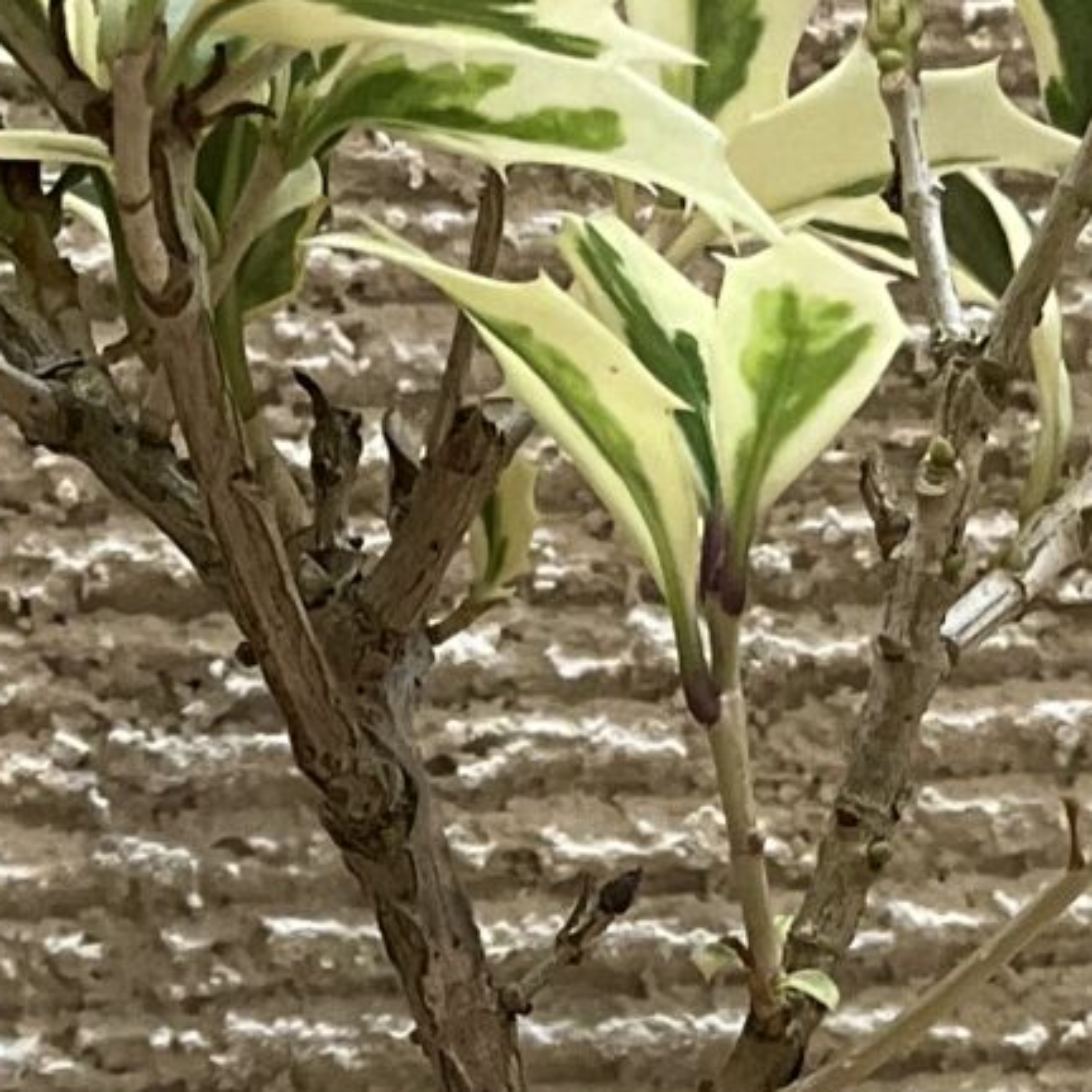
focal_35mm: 152
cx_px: 736
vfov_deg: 10.7
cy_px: 2017
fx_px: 5425
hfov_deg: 11.5
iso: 64
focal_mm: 3
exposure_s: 1/66
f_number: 1.8
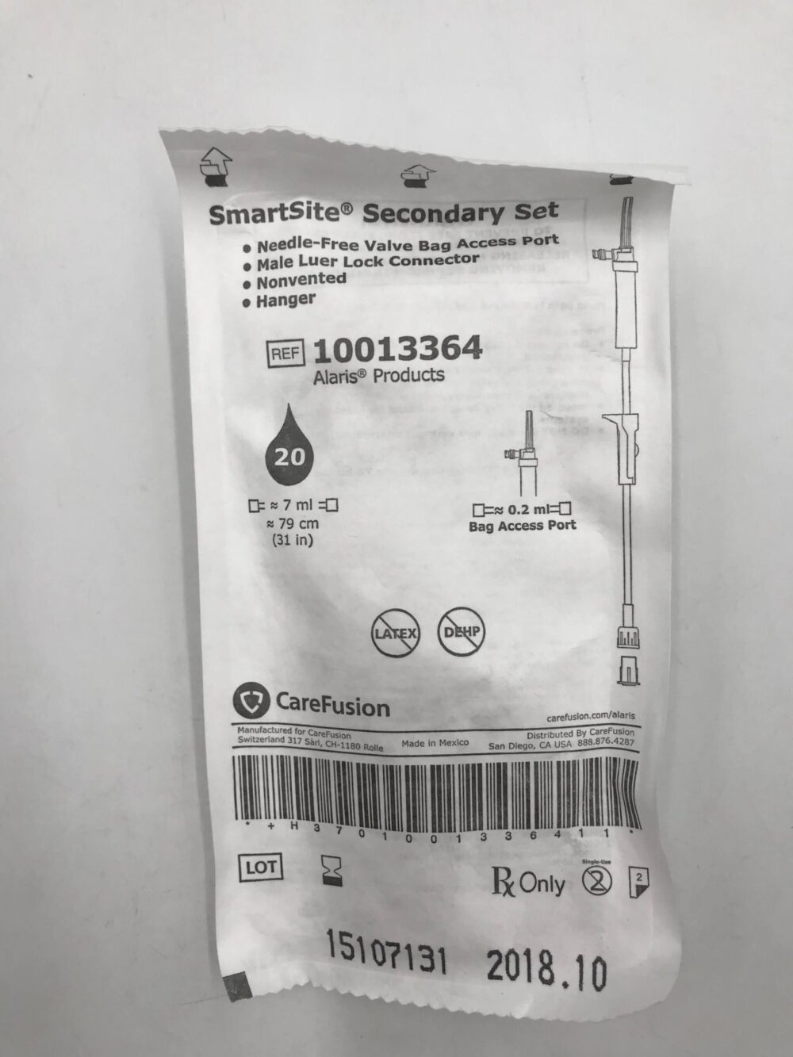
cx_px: 396
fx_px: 855
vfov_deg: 63.4
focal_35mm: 28
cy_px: 528
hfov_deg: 49.8
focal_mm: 3.99
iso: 25
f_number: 1.8
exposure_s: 1/120
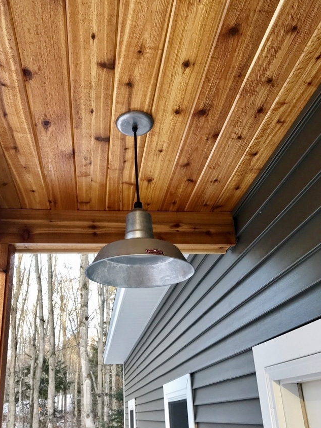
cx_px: 141
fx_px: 420
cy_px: 236
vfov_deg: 53.9
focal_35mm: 34
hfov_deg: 41.7
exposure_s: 1/120
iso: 40
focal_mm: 3.99
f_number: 1.8
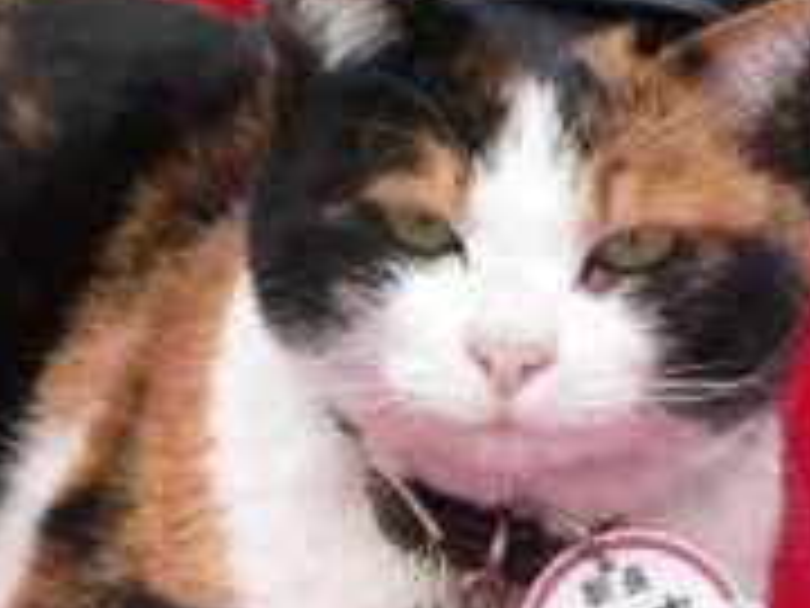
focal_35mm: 166
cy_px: 324
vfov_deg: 8.9
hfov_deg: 11.8
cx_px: -25
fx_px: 3884
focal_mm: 11.1
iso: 100
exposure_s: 1/125
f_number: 4
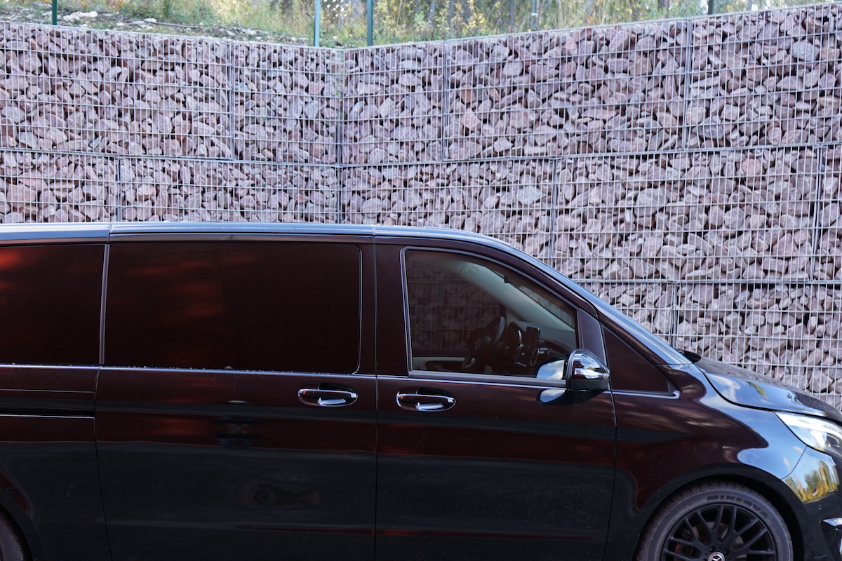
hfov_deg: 39.2
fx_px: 1169
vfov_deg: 26.7
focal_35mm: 50
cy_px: 418
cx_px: 293
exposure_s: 1/160
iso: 400
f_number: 4
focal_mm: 30
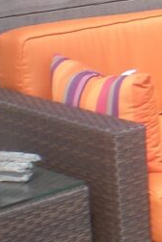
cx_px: 481
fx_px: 1084
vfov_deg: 12.7
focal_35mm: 161
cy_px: 72
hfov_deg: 7.5
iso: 64
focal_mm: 6.3
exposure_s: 1/239
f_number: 4.6
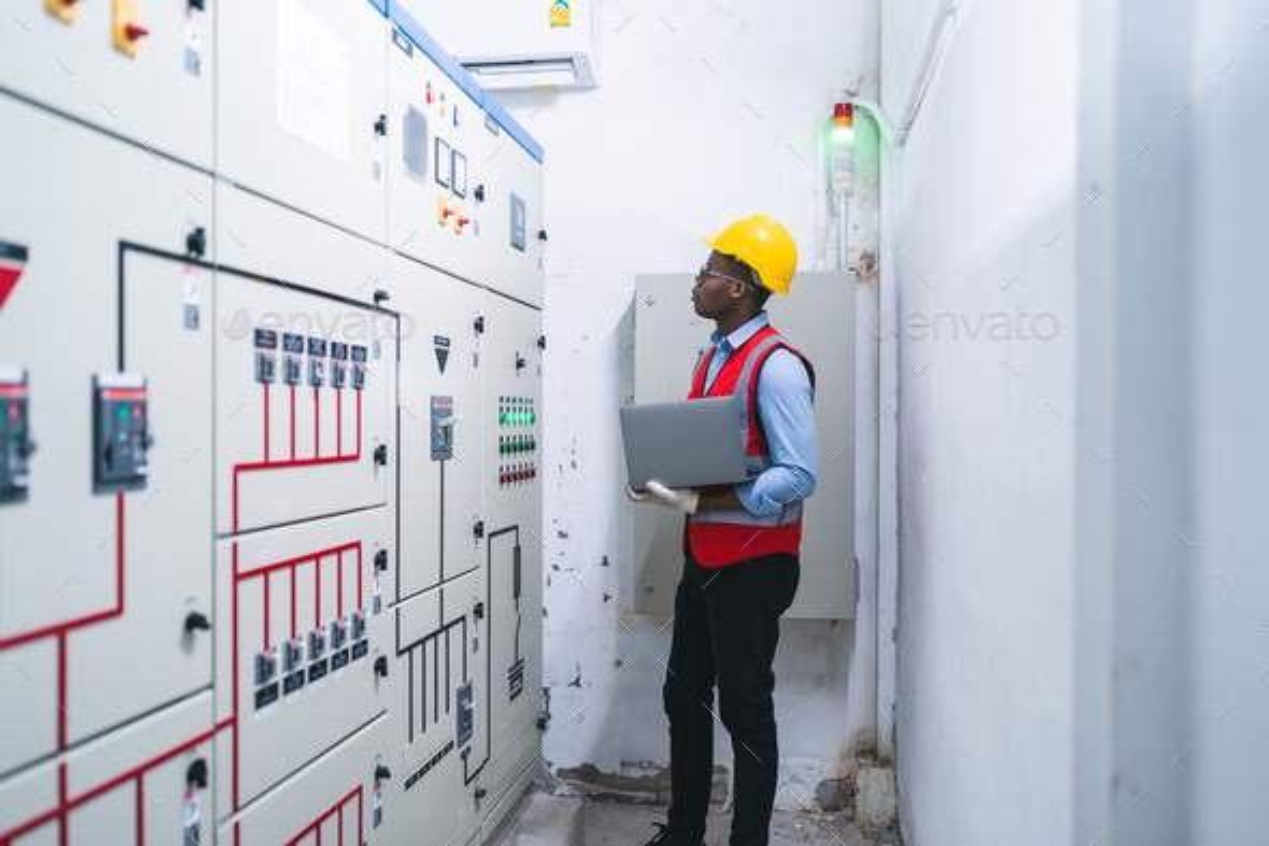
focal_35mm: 35
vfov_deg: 37.8
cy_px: 423
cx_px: 634
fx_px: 1233
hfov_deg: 54.4
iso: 400
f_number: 1.8
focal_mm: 35
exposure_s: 1/125
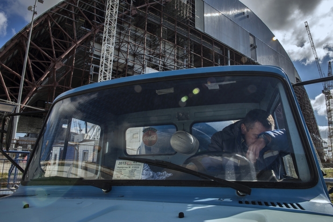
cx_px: 166
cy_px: 111
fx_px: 222
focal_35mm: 24
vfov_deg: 53.1
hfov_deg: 73.8
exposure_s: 1/100
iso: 360
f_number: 18
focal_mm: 24
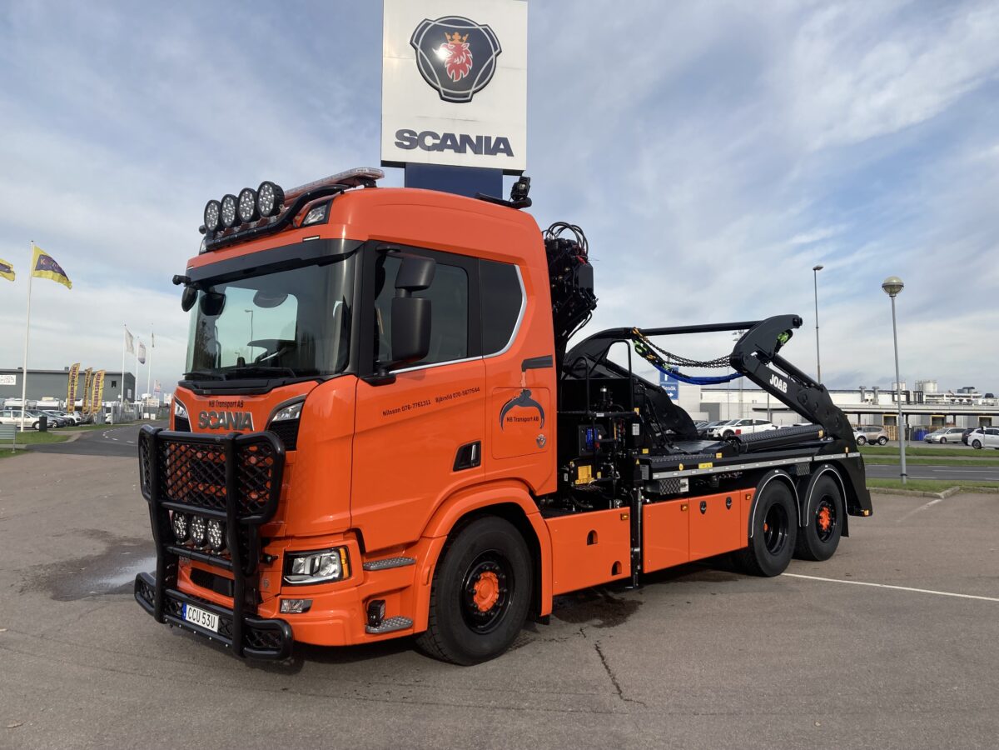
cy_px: 375
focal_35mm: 28
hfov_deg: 63.4
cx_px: 500
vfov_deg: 49.7
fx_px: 808
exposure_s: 1/1499
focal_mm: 3.99
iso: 20
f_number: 1.8
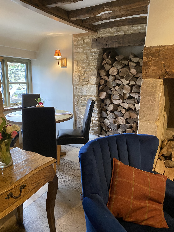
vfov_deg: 67.3
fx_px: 174
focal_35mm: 26
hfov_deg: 53.1
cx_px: 87
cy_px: 116
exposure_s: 1/33
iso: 500
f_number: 1.8
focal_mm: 4.25
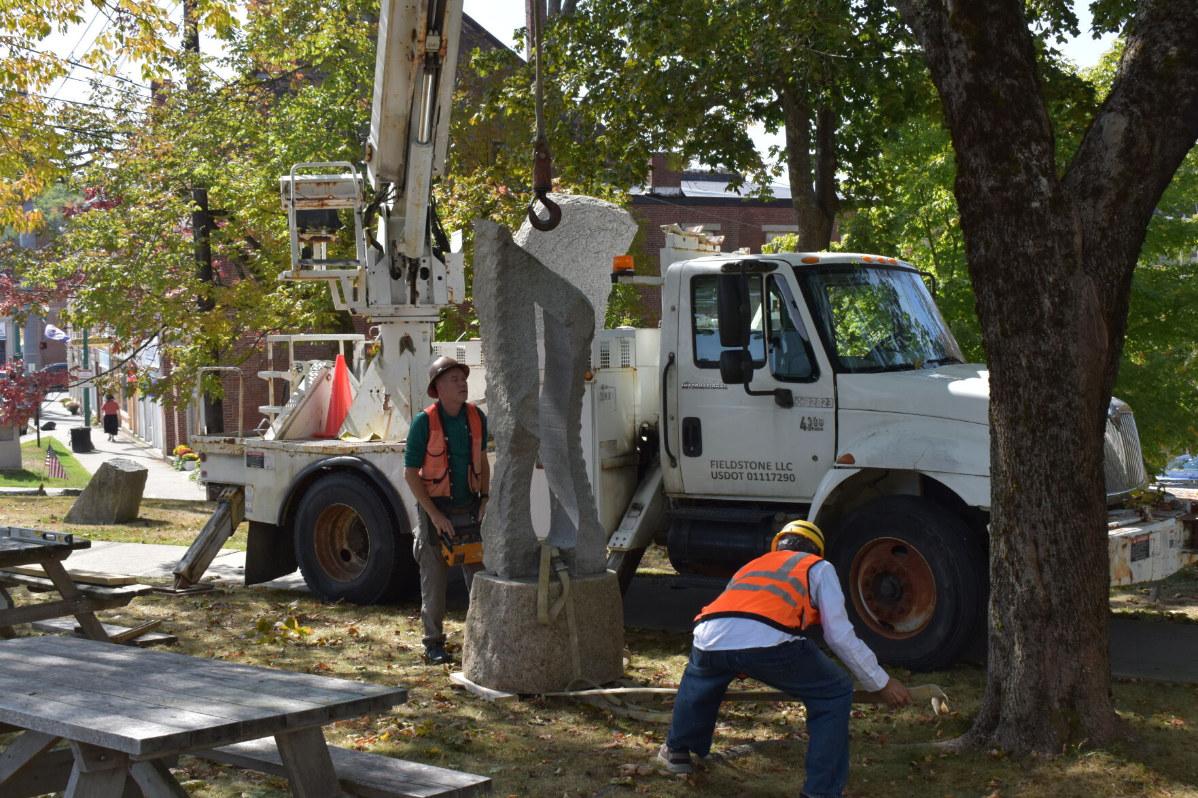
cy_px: 399
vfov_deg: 31.9
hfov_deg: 46.4
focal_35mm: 42
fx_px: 1397
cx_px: 599
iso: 400
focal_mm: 28
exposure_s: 1/400
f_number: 10
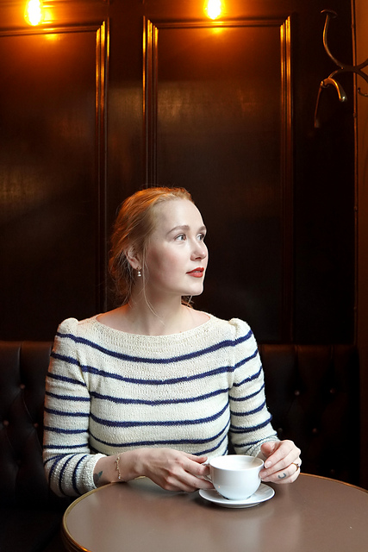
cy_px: 276
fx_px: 690
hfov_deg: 29.9
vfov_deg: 43.6
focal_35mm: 45
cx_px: 184
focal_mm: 30
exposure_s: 1/160
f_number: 4
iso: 3200
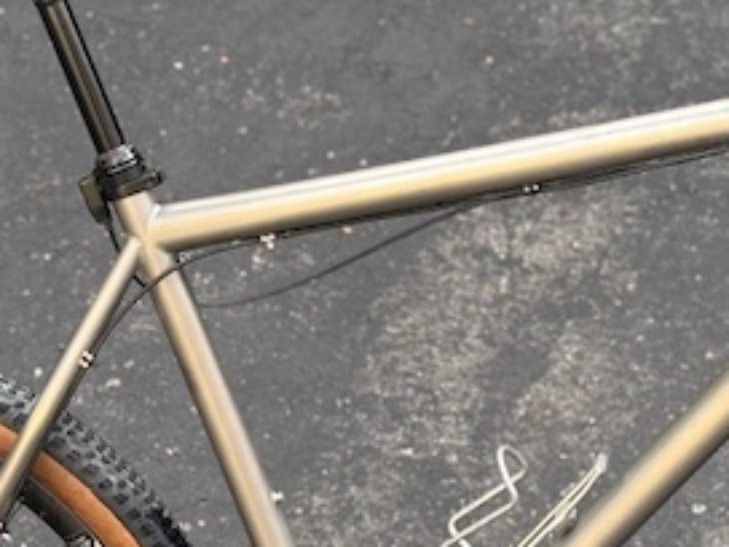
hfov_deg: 13.9
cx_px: 595
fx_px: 2969
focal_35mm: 141
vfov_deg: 10.5
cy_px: 472
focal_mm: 6.76
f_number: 1.78
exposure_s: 1/309
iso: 64
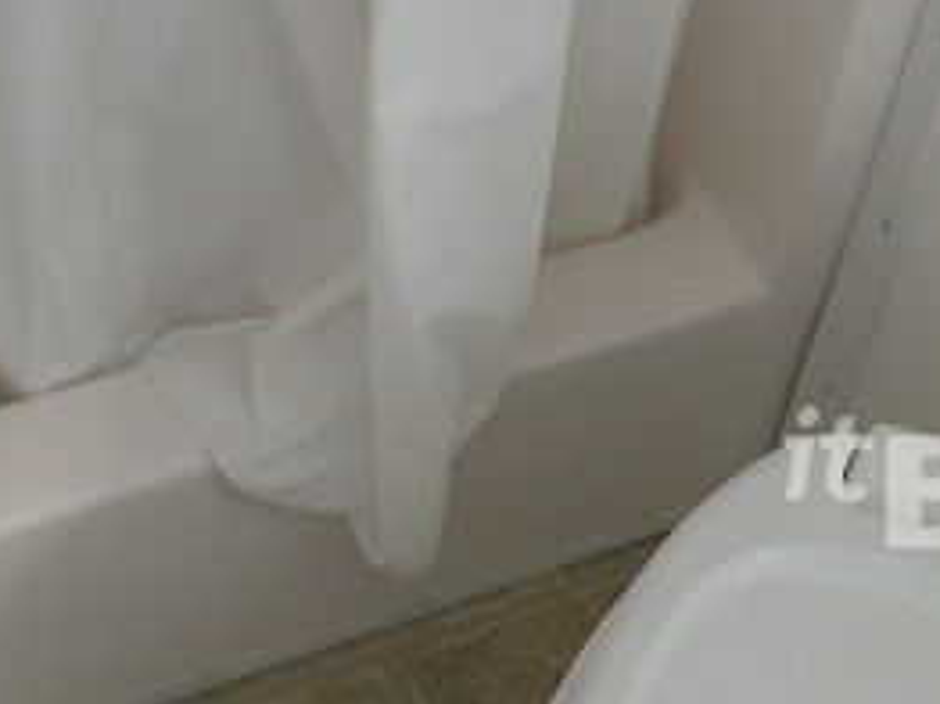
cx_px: 1044
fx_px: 2523
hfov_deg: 20.1
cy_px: 478
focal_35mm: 93
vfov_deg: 15.8
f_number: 3.7
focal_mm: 7.85
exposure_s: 1/71.6
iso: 100
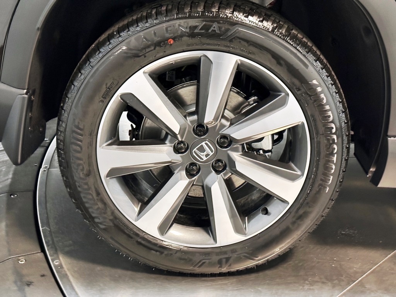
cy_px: 148
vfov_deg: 30.3
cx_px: 198
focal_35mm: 48
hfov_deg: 39.7
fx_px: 549
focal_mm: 6.86
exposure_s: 1/30
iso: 640
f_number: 1.78
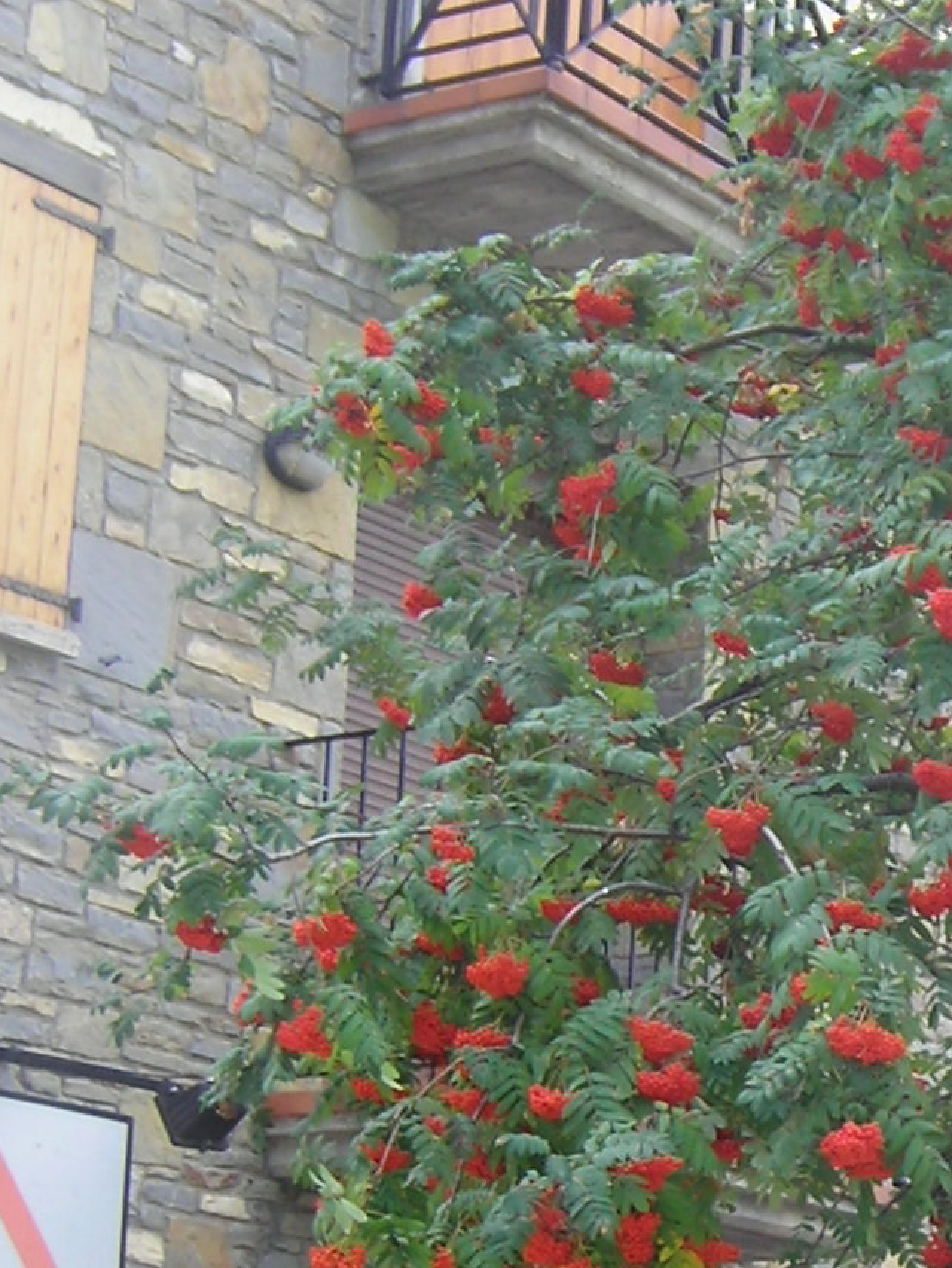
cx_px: 1343
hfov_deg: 13.1
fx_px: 3959
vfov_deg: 18.0
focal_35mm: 108
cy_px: 1042
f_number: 2.8
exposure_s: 1/125
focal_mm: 60
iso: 64
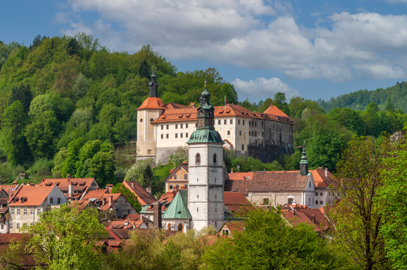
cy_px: 135
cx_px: 204
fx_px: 1118
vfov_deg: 13.8
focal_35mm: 99
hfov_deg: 20.6
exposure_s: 1/400
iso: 640
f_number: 18
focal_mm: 66
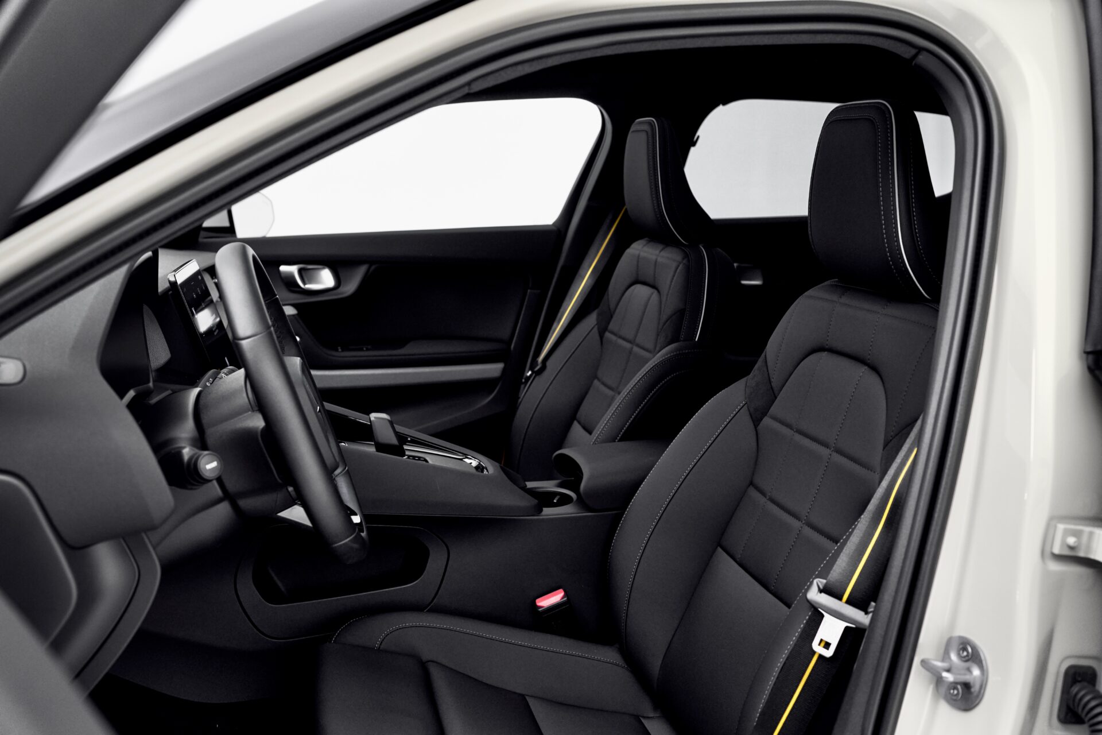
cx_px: 551
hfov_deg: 54.4
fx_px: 1071
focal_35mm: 35
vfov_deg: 37.9
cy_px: 368
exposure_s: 1/125
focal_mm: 35
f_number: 4.5
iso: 1000
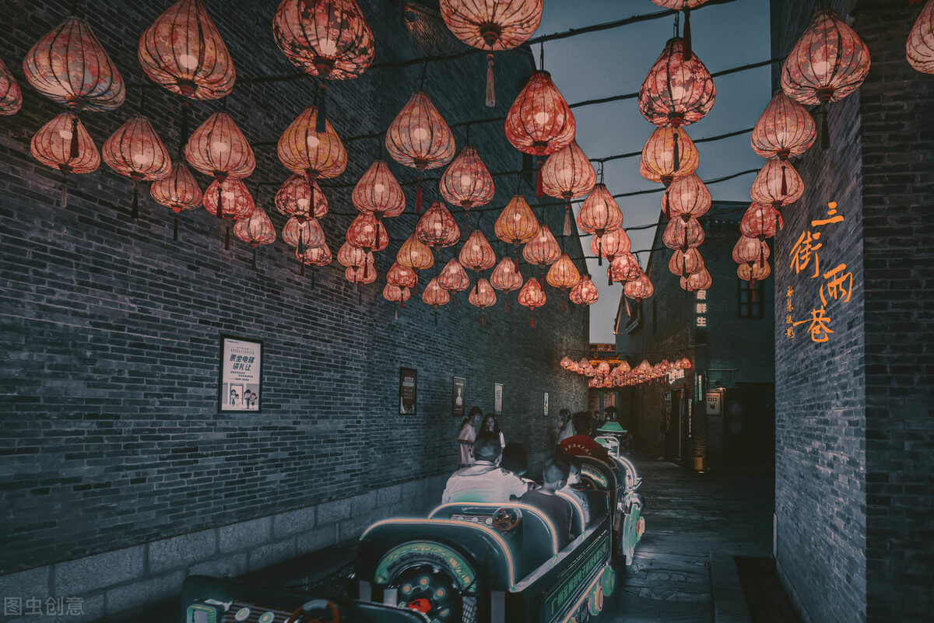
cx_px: 467
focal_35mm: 20
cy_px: 312
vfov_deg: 62.0
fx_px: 519
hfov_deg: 84.0
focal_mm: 20
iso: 1000
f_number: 5
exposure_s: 1/50
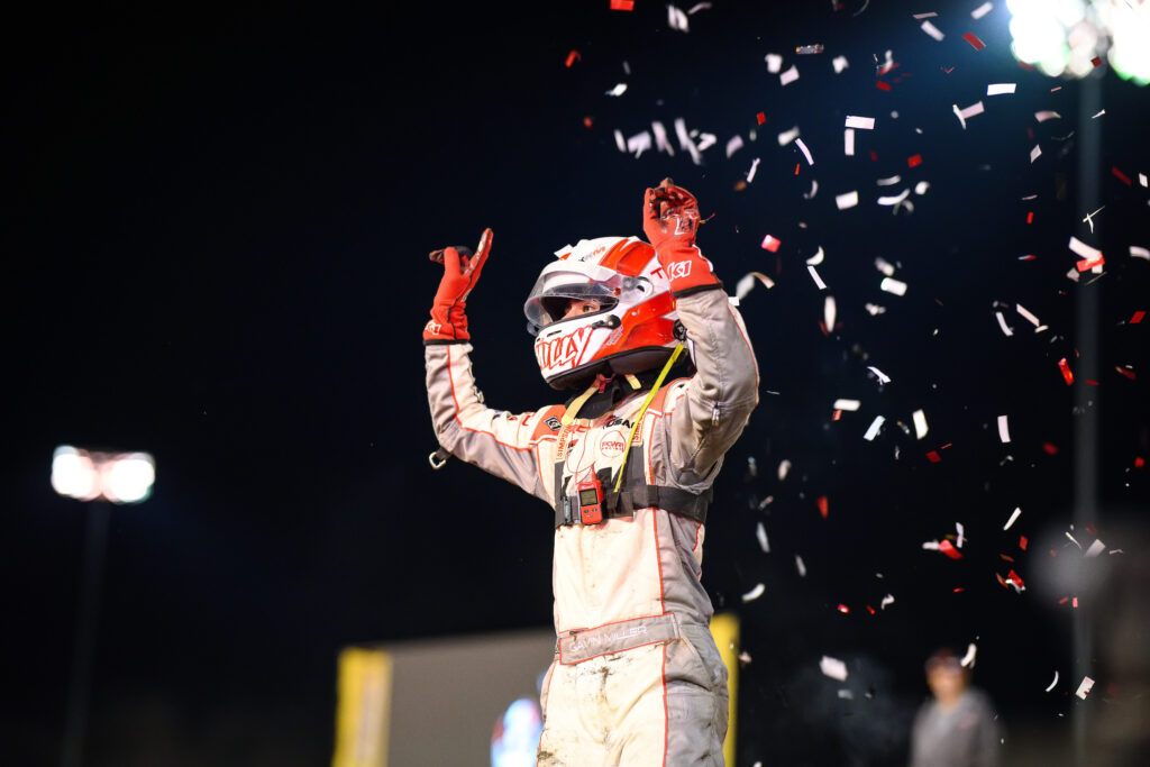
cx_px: 575
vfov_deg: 16.1
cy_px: 384
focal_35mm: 85
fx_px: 2715
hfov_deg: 23.9
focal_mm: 85
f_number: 1.6
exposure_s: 1/640
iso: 3600
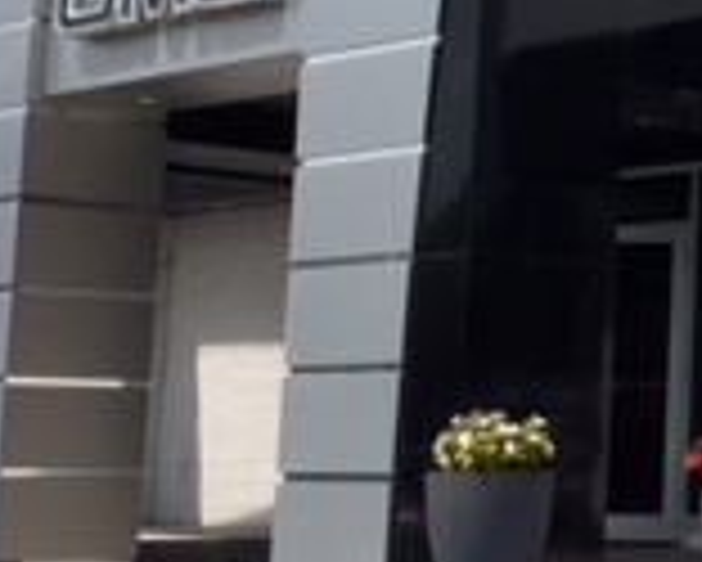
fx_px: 2412
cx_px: 994
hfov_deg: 15.5
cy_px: 94
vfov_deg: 13.2
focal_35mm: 116
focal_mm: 4.15
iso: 32
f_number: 2.2
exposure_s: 1/3425
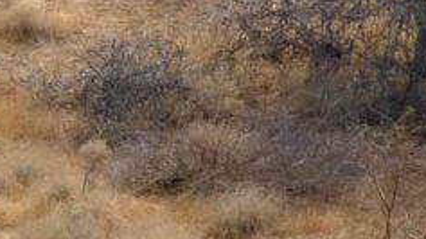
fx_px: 24645
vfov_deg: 0.6
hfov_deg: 1.0
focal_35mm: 2183
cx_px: 392
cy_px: 645
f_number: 9
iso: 1000
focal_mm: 274.3
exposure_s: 1/2000
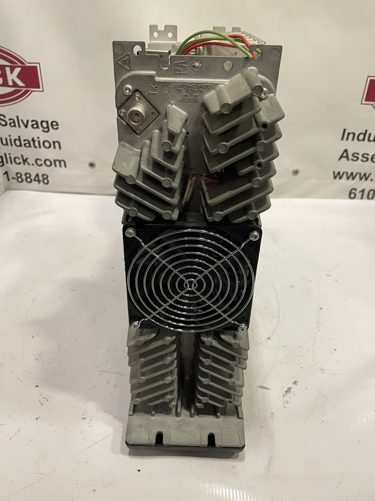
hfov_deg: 53.1
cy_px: 250
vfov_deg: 67.3
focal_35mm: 26
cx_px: 188
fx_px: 376
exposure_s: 1/60
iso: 125
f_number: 1.6
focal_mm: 4.2
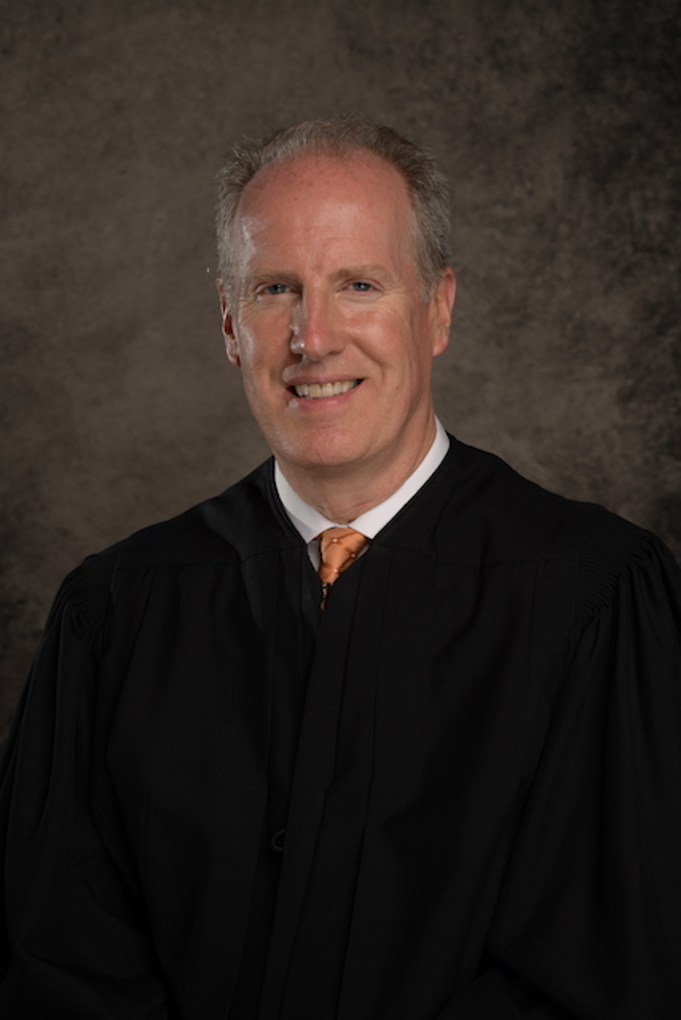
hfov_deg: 16.1
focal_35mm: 85
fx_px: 2410
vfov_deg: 23.9
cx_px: 340
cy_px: 510
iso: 64
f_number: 8
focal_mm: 85
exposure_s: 1/250
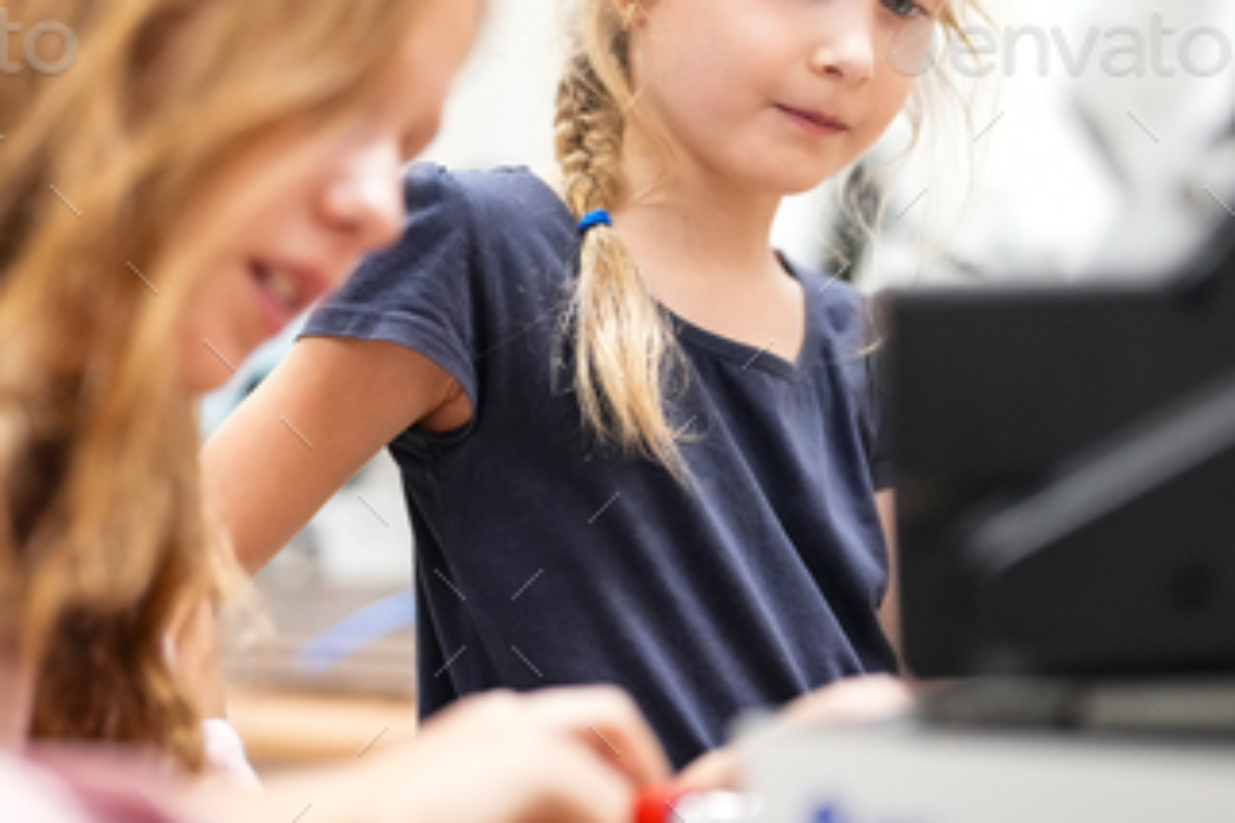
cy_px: 225
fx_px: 3156
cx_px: 469
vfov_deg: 14.8
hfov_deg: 22.1
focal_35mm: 92
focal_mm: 50
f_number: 1.4
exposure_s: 1/571
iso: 4000
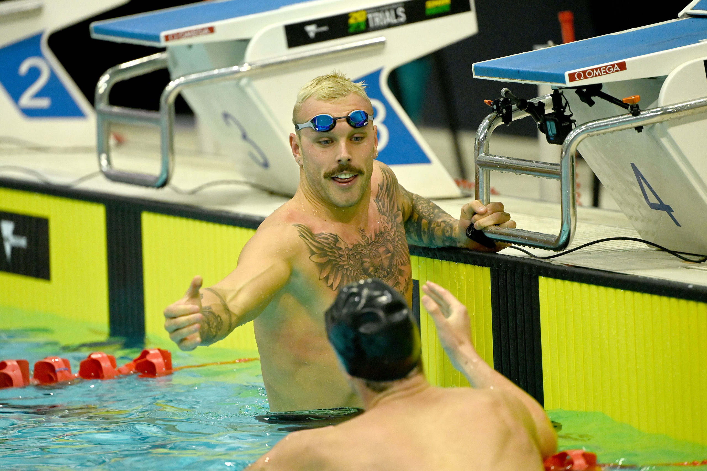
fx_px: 7855
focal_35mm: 400
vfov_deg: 3.4
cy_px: 236
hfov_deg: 5.2
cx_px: 354
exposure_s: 1/1250
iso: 8000
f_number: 4
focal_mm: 400
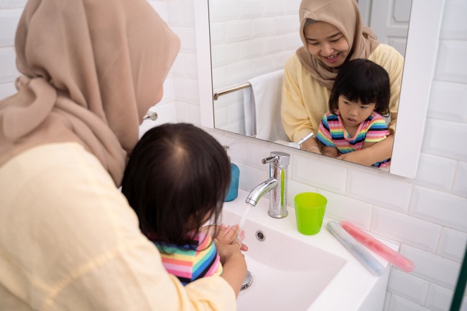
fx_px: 363
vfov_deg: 46.4
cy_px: 156
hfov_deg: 65.5
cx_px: 234
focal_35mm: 28
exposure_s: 1/320
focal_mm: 28
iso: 3200
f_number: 2.8
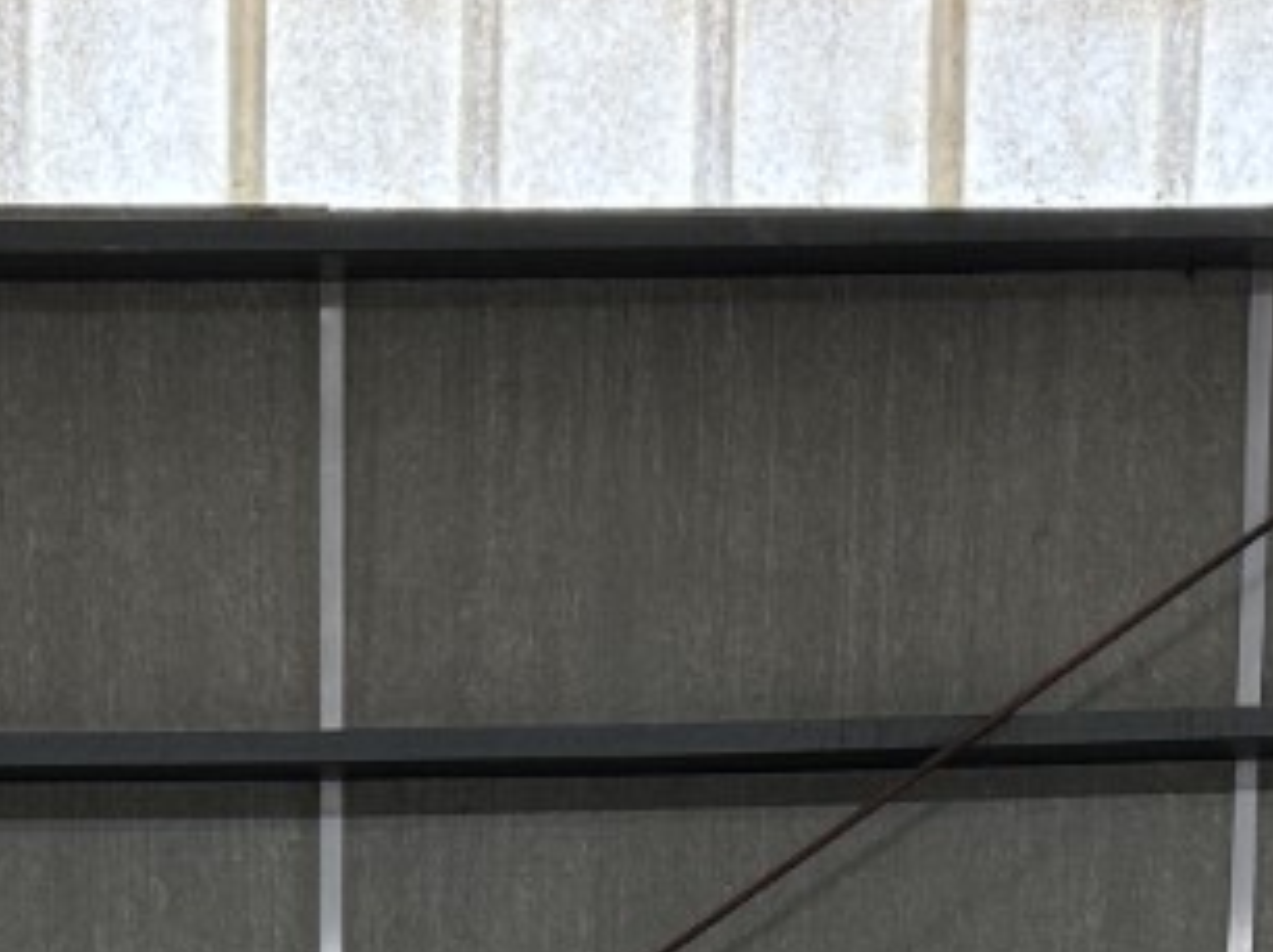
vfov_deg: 11.6
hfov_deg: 17.1
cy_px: 1958
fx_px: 4152
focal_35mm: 113
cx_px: 87
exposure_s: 1/120
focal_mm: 6.76
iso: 100
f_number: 1.78
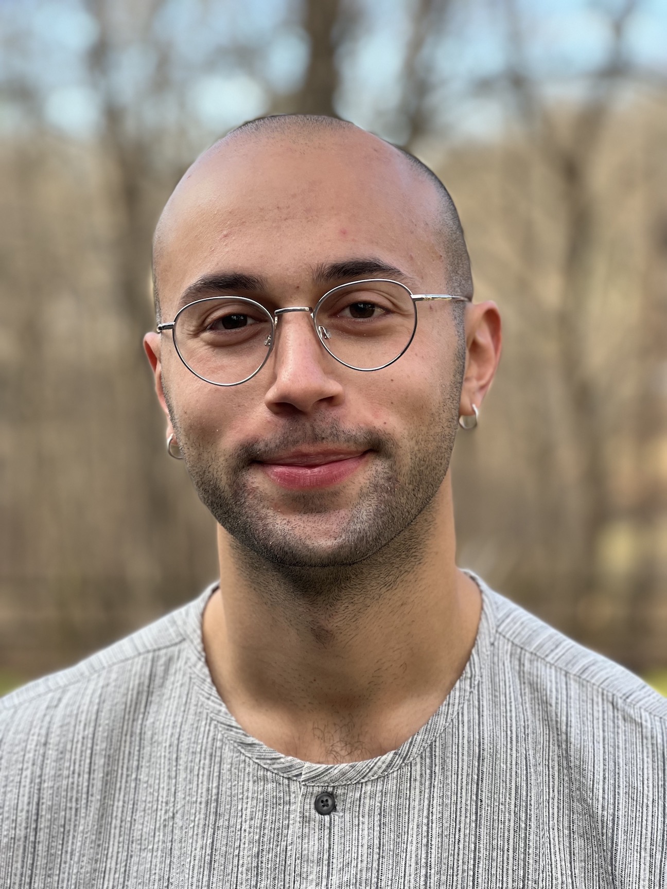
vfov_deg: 25.3
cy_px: 444
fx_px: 1978
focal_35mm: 77
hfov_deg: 19.1
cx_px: 334
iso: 100
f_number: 2.8
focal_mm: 9
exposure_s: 1/121
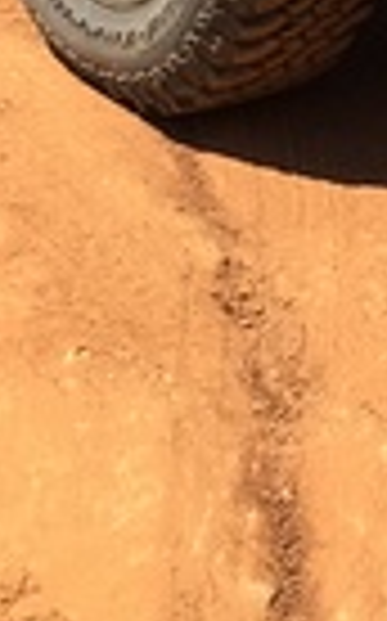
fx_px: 3467
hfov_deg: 6.0
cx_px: 1026
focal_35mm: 205
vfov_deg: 9.9
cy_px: -346
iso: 25
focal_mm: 4.15
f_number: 2.2
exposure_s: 1/999
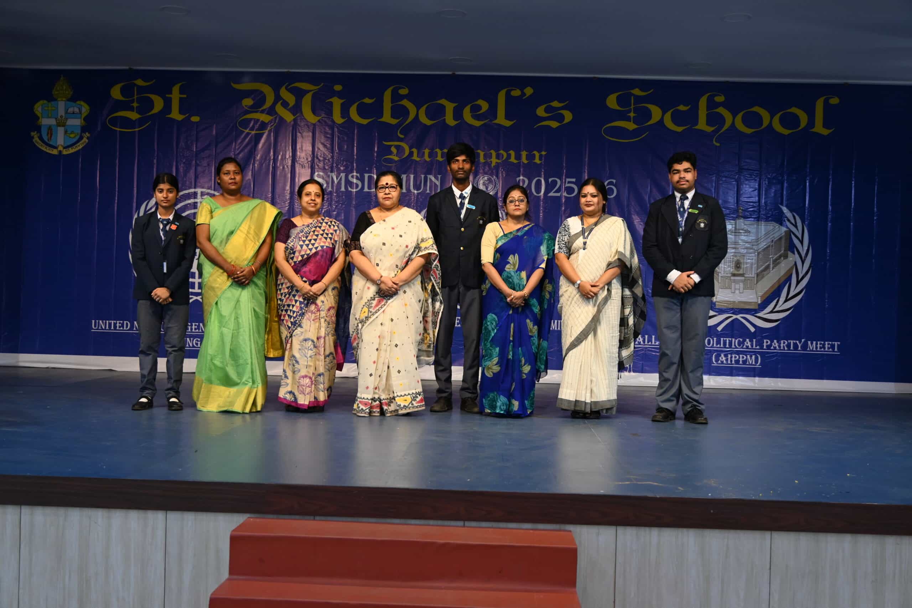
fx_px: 950
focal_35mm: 38
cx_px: 456
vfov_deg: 35.5
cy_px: 304
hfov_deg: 51.3
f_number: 3.8
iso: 800
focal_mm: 25
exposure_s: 1/125
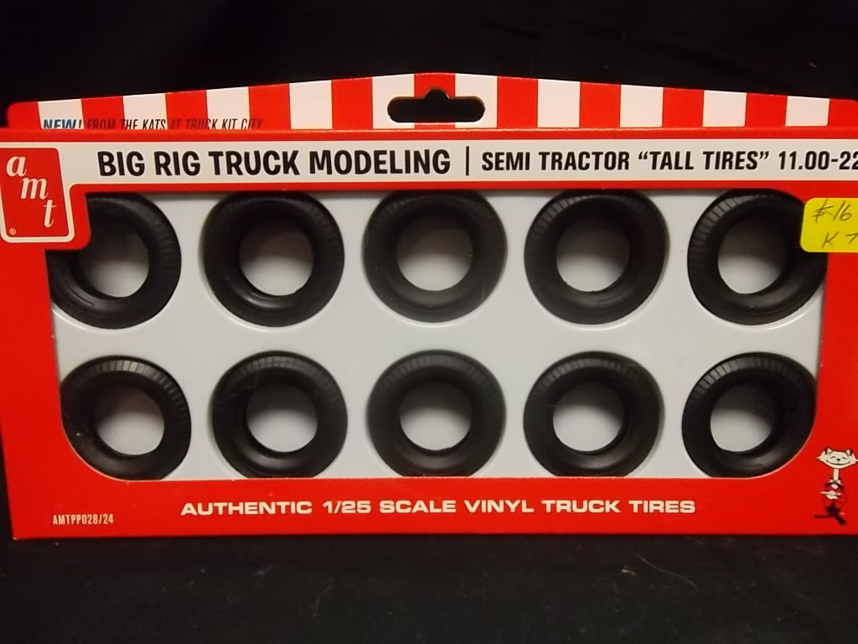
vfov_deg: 51.4
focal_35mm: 27
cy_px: 322
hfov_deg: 65.3
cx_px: 429
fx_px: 669
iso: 480
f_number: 3.5
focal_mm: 4.9
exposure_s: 1/45
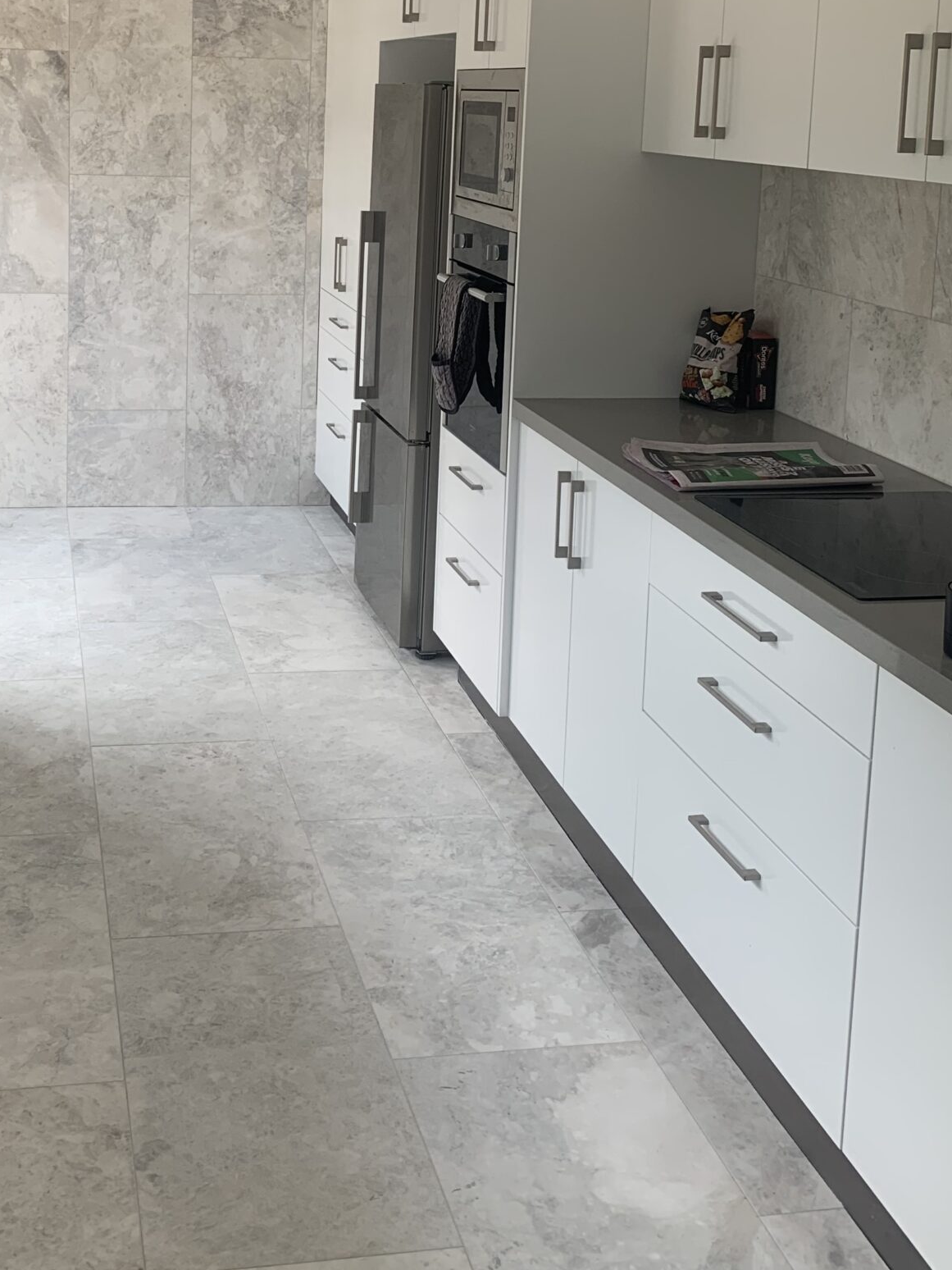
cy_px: 331
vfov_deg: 42.6
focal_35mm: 43
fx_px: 1577
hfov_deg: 33.4
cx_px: 337
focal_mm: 4.25
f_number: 1.8
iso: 25
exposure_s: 1/122
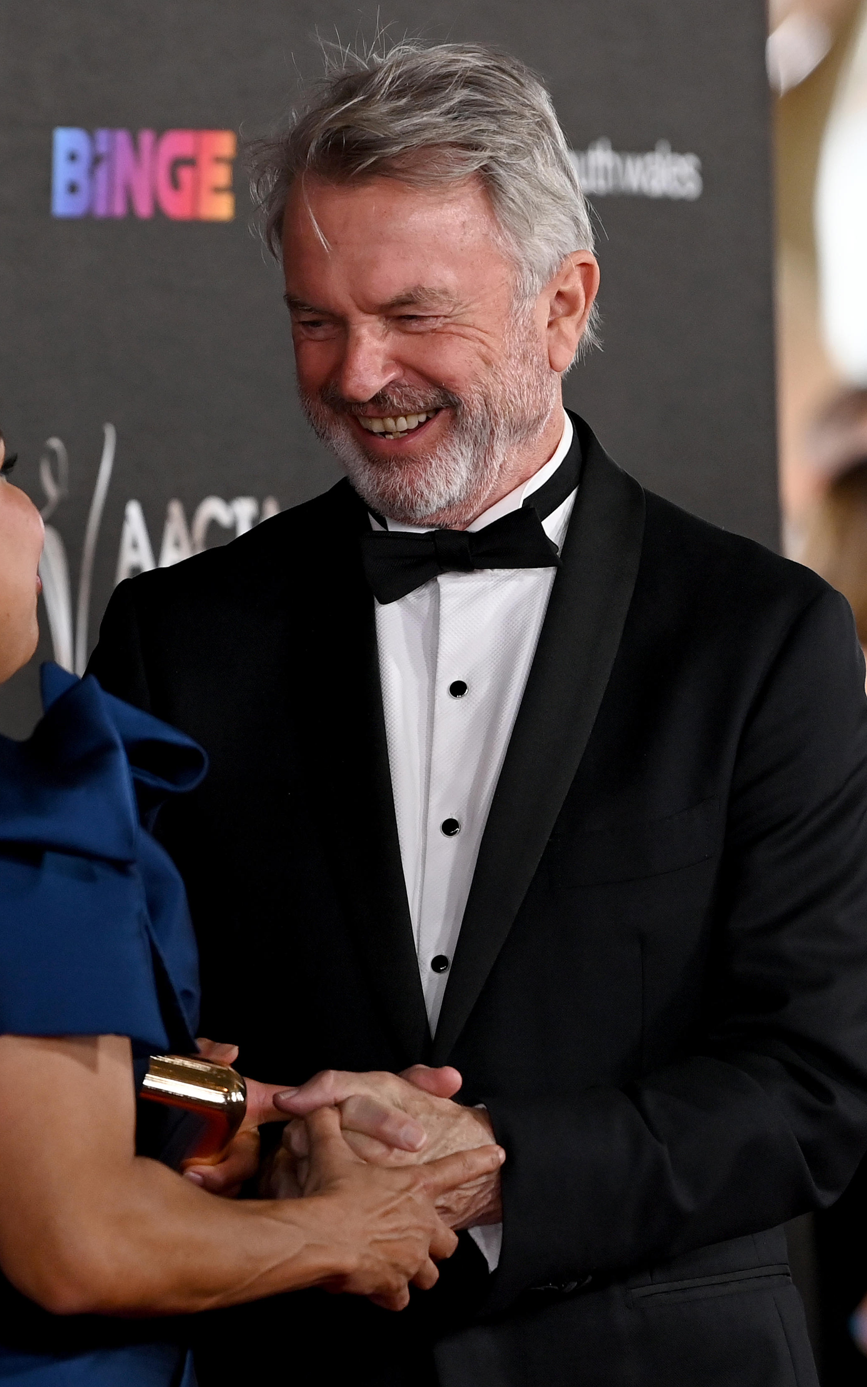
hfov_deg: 4.3
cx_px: 229
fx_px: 11568
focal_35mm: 306
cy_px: 694
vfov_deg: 6.9
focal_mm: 200
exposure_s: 1/400
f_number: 4
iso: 2000
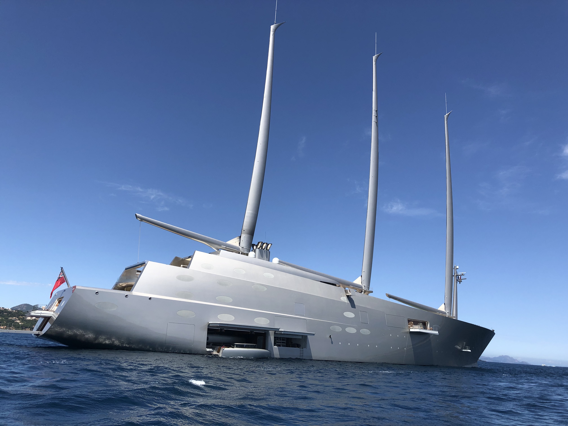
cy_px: 213
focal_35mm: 28
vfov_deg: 49.7
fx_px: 459
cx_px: 284
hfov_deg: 63.4
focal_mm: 4
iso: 20
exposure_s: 1/2183
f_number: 1.8
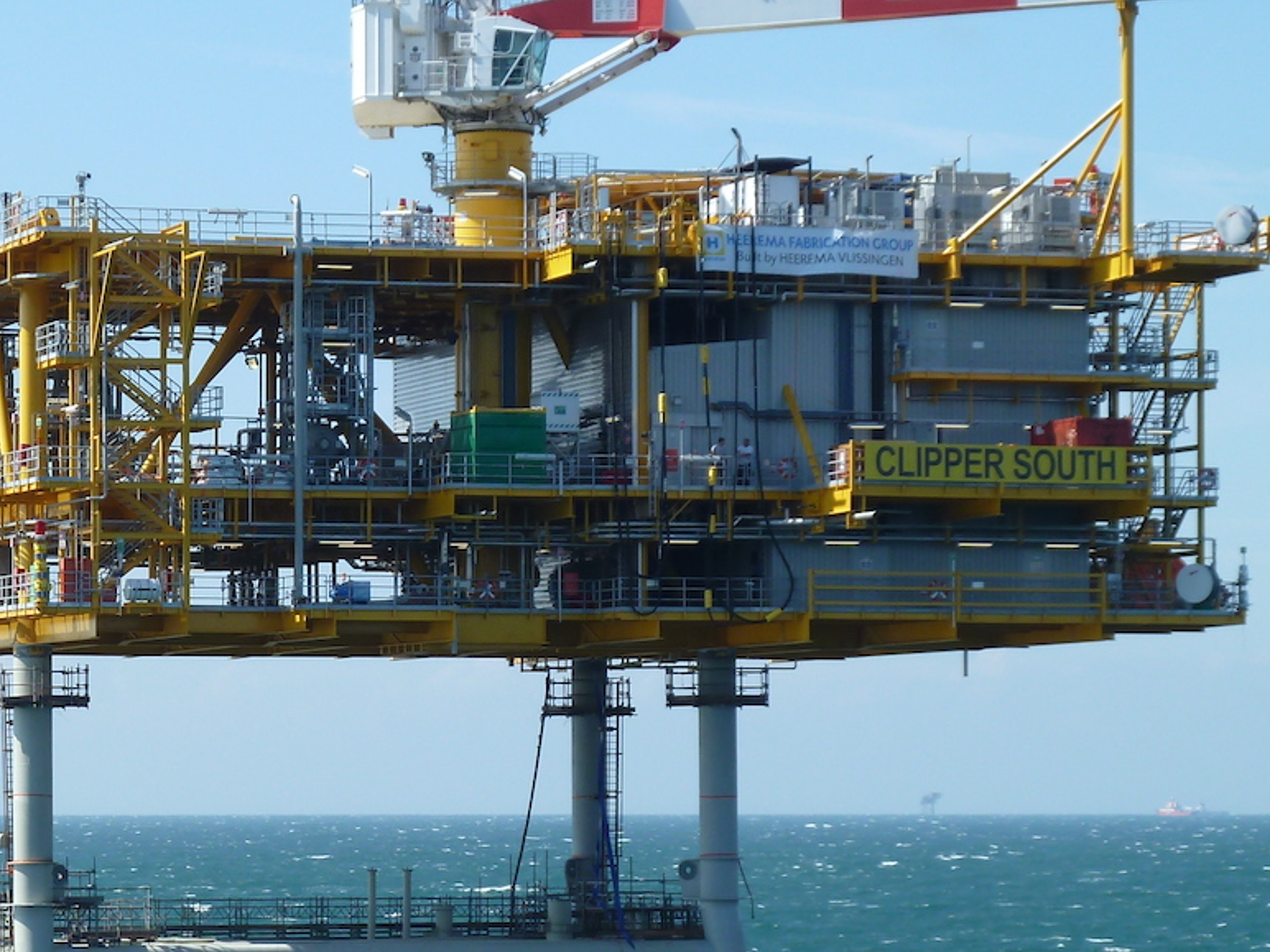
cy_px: 584
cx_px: 513
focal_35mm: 174
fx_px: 6384
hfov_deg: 11.4
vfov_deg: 8.5
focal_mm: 15.8
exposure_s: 1/400
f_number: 4.3
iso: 80
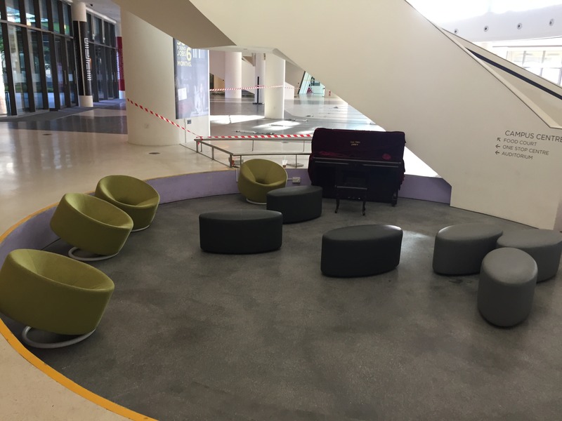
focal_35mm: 29
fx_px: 471
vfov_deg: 48.2
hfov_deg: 61.7
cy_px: 210
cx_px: 281
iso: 50
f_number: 2.2
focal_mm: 4.15
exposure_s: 1/33
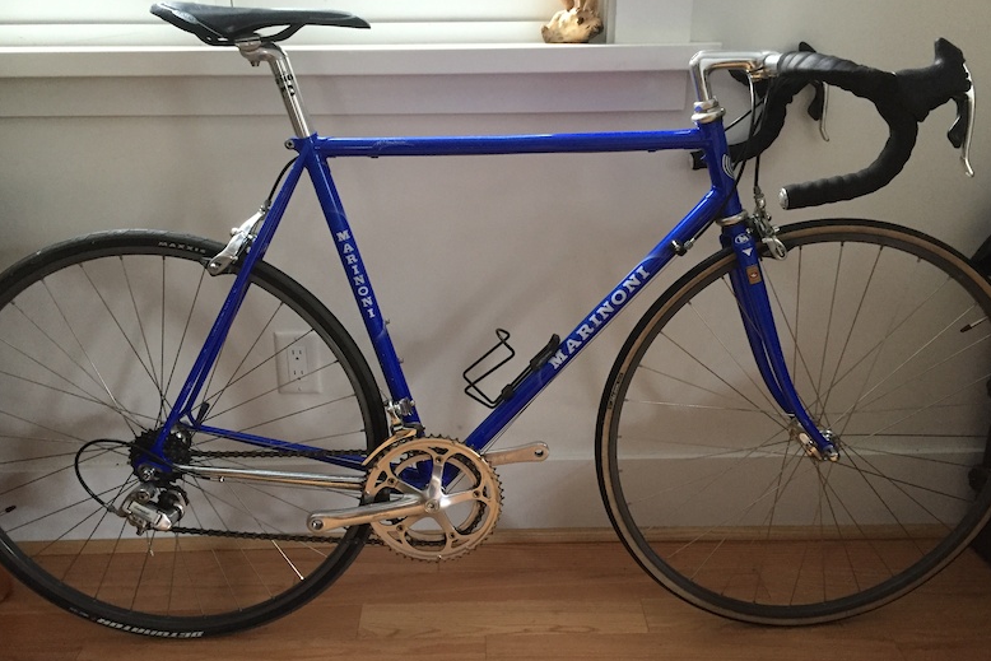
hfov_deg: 60.3
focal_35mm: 31
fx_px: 853
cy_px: 338
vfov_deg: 42.3
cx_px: 487
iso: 250
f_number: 2.2
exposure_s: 1/15
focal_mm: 4.15
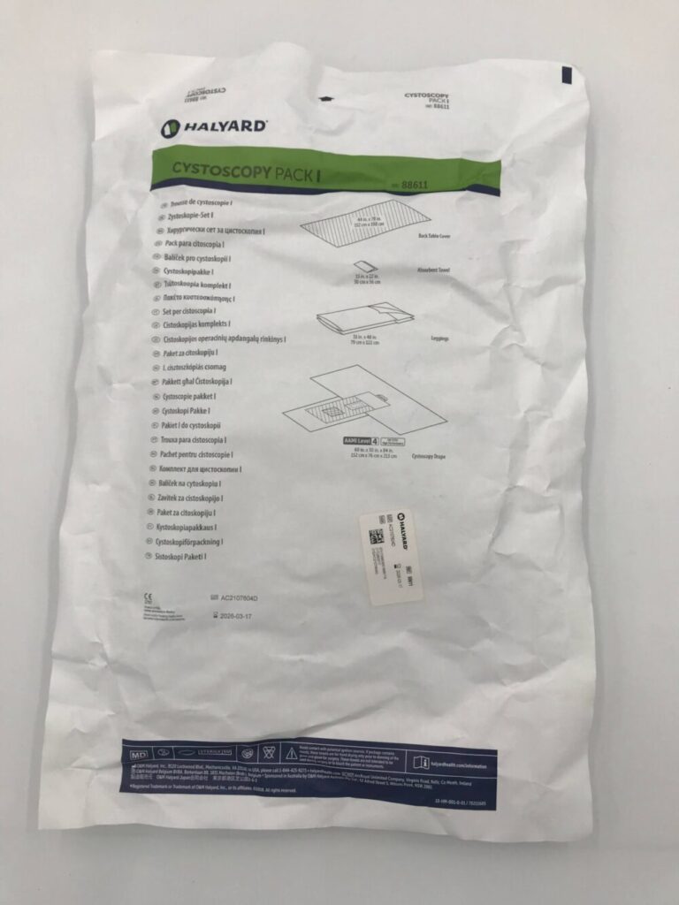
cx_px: 340
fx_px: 732
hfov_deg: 49.7
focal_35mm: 28
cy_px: 452
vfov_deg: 63.4
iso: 20
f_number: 1.8
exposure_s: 1/185
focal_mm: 3.99
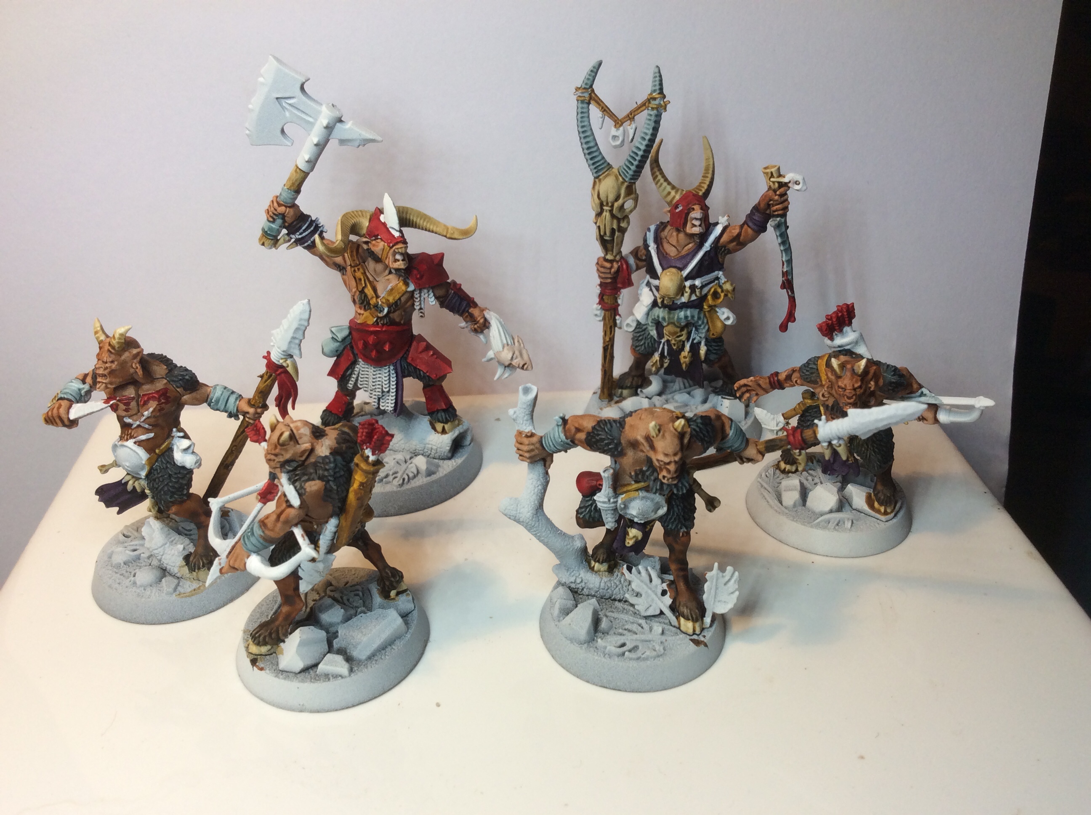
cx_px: 546
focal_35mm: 32
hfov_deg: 56.9
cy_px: 408
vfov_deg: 44.1
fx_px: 1007
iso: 32
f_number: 2.4
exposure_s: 1/116
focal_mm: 3.3
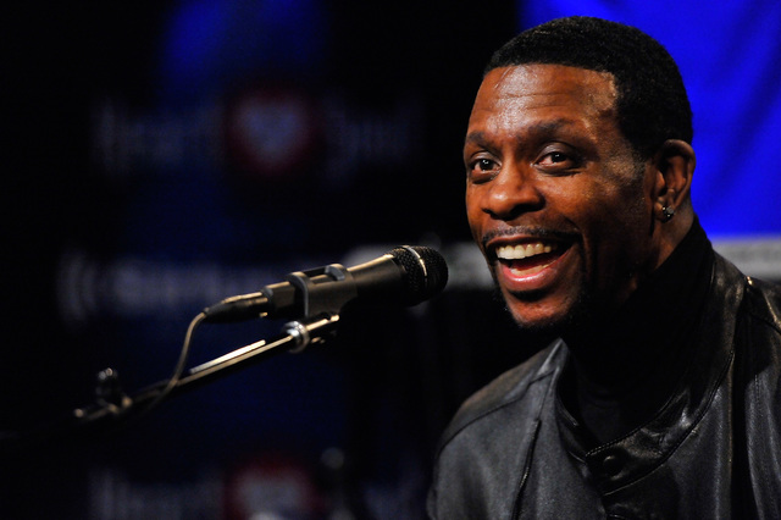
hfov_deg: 10.3
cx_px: 390
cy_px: 260
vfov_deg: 6.9
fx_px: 4336
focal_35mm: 200
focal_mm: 200
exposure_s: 1/250
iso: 5000
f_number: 3.2
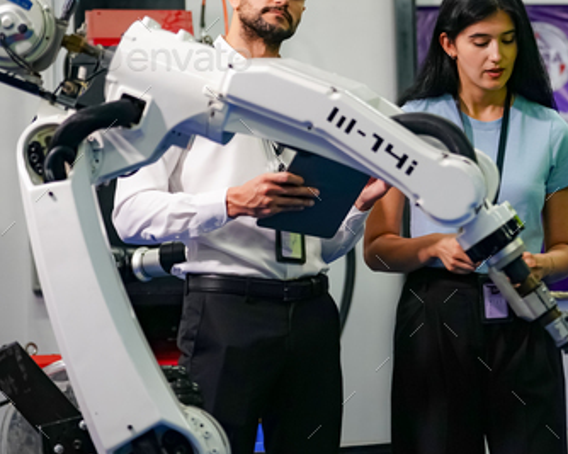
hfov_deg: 16.5
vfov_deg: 13.3
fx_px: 1949
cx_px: 425
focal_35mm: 116
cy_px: 137
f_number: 2.8
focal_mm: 70
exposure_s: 1/400
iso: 1250
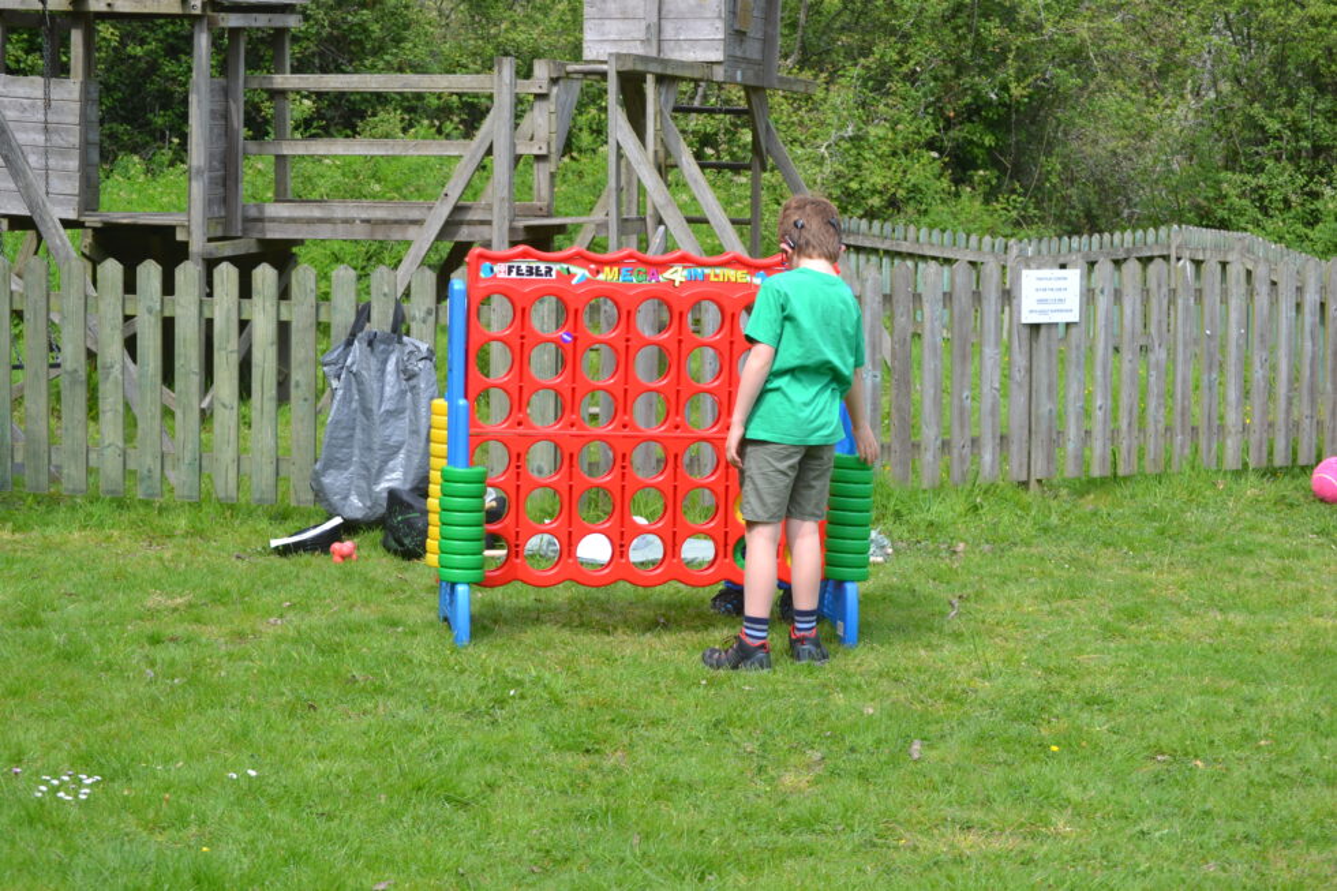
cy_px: 446
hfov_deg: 24.6
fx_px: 3063
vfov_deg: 16.5
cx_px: 668
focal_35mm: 82
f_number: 6.3
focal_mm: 55
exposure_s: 1/160
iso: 100
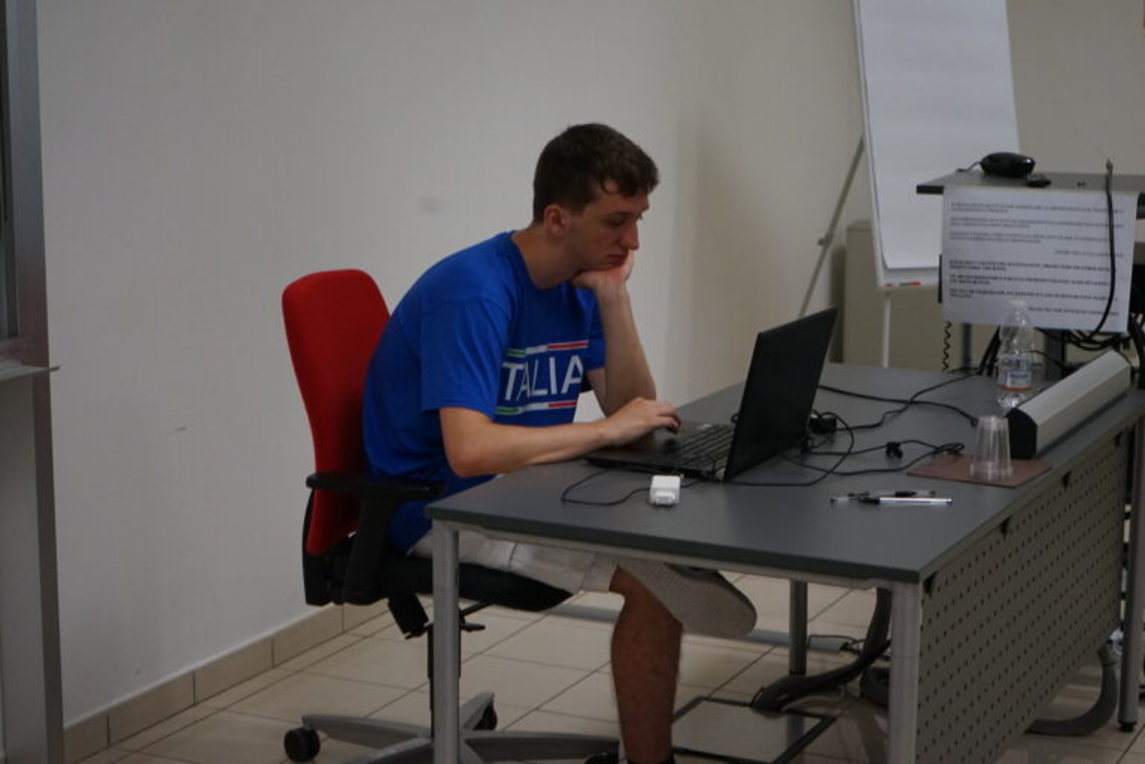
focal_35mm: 67
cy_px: 382
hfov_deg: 30.1
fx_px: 2131
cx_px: 572
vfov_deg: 20.3
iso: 2500
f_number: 5.6
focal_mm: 67
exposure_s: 1/160
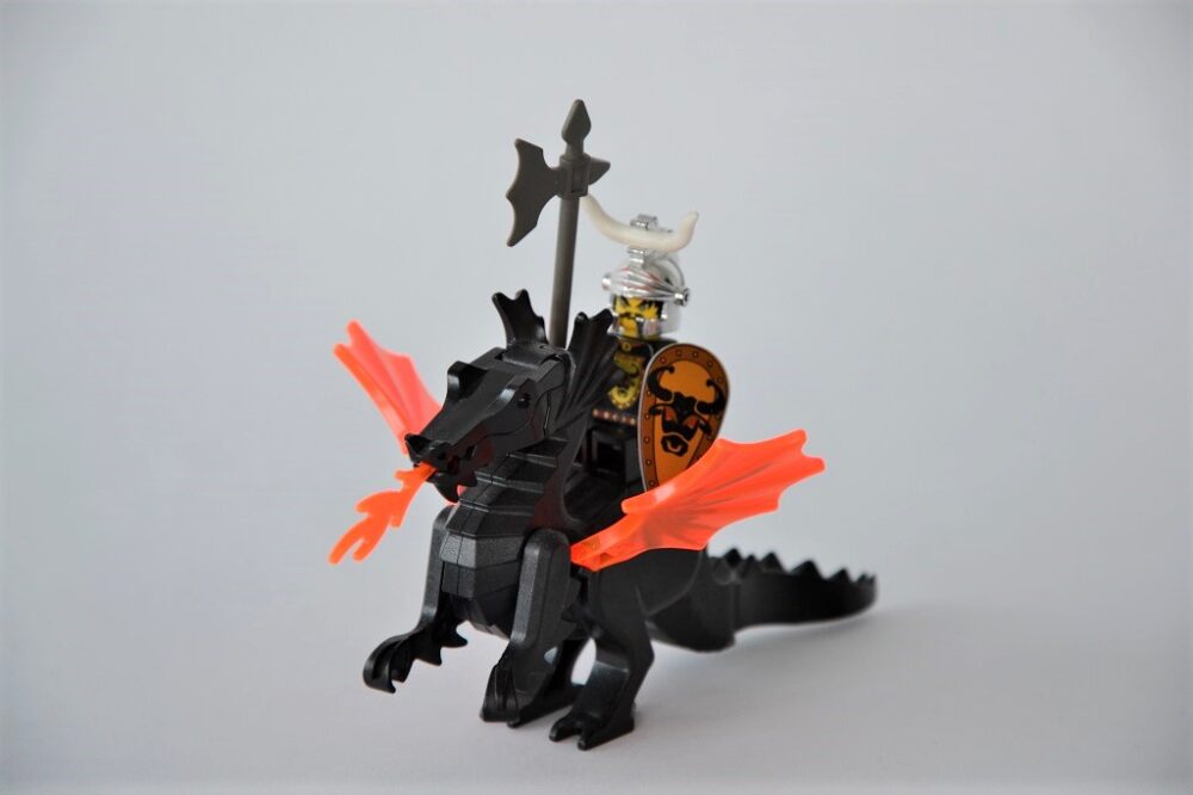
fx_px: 5217
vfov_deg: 8.7
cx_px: 596
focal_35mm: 158
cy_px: 398
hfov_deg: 13.0
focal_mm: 105
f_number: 5.6
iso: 400
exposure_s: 1/60
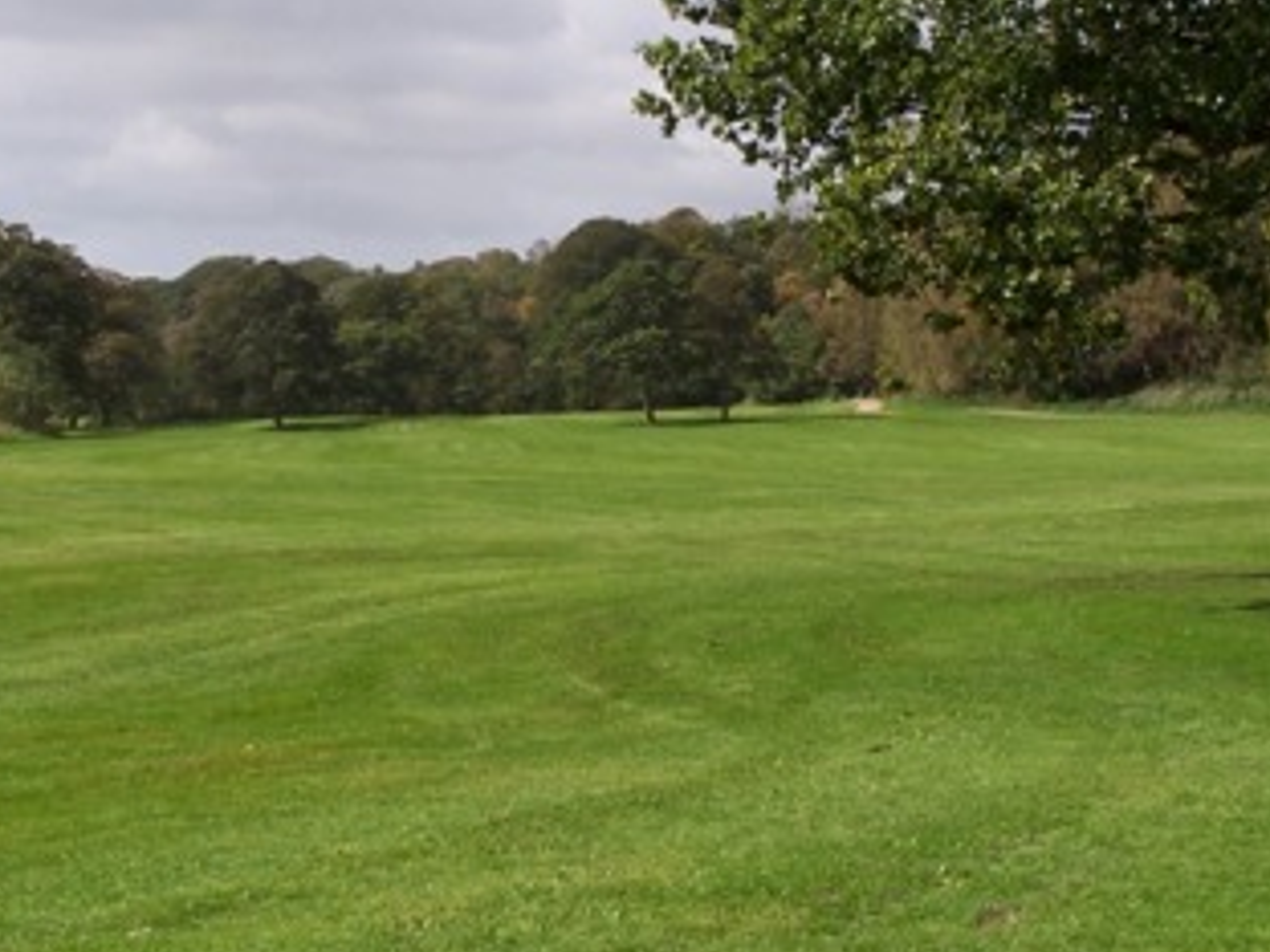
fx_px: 3889
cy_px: 244
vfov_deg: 13.9
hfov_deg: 18.5
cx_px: 674
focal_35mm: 106
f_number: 4.5
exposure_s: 1/500
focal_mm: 10.7
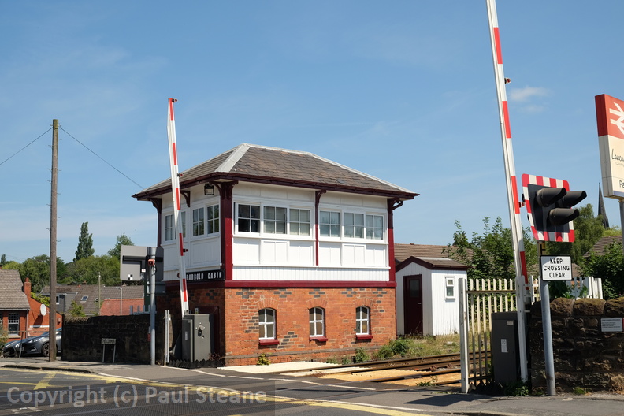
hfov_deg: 45.4
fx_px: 745
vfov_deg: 31.2
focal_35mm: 43
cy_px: 208
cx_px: 312
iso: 200
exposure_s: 1/450
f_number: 6.4
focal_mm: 28.9
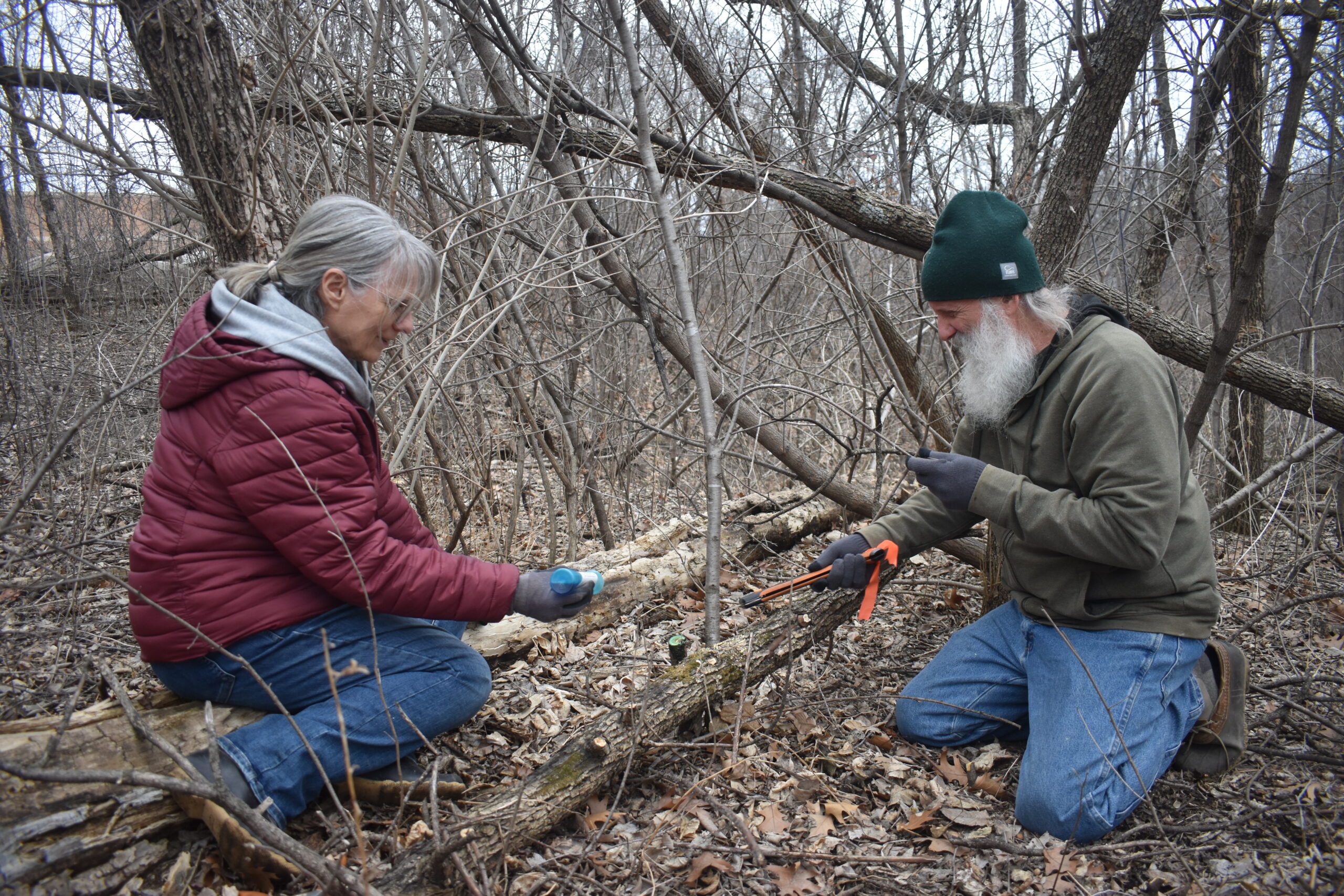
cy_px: 448
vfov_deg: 47.9
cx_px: 672
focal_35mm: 27
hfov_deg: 67.4
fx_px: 1008
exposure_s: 1/250
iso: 400
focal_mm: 18
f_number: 4
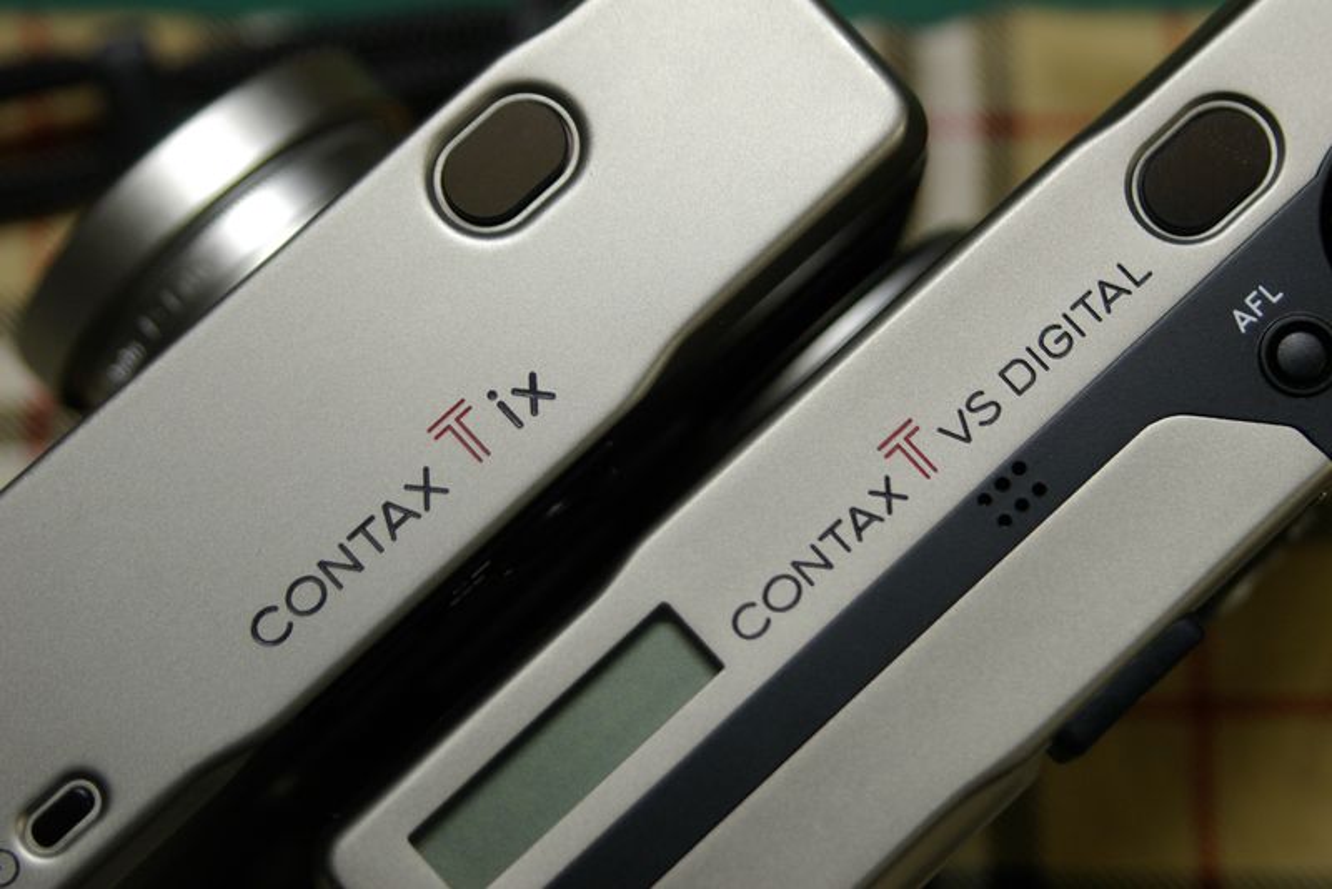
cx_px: 666
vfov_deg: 18.2
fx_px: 2776
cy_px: 444
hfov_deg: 27.0
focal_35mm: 75
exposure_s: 1/30
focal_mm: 50
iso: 400
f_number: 4
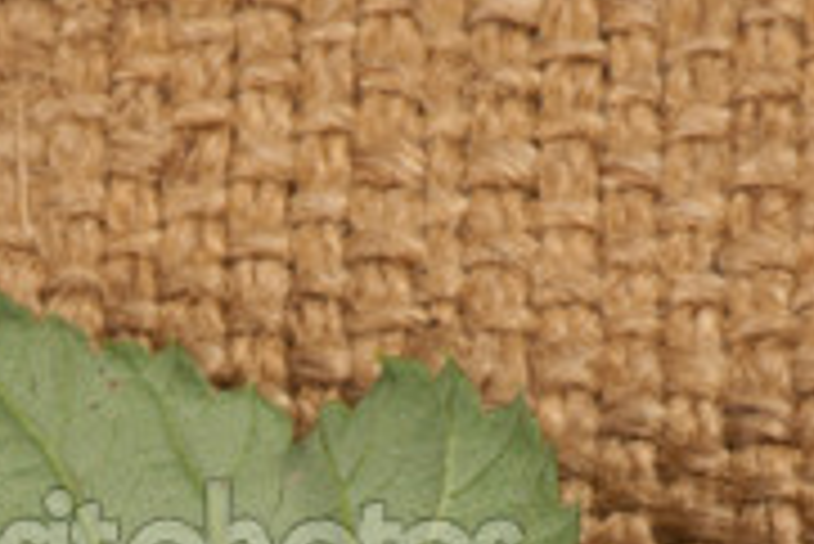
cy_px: 1454
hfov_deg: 2.3
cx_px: 110
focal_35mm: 892
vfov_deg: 1.5
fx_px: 20181
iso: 100
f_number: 25
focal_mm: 105
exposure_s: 1/250
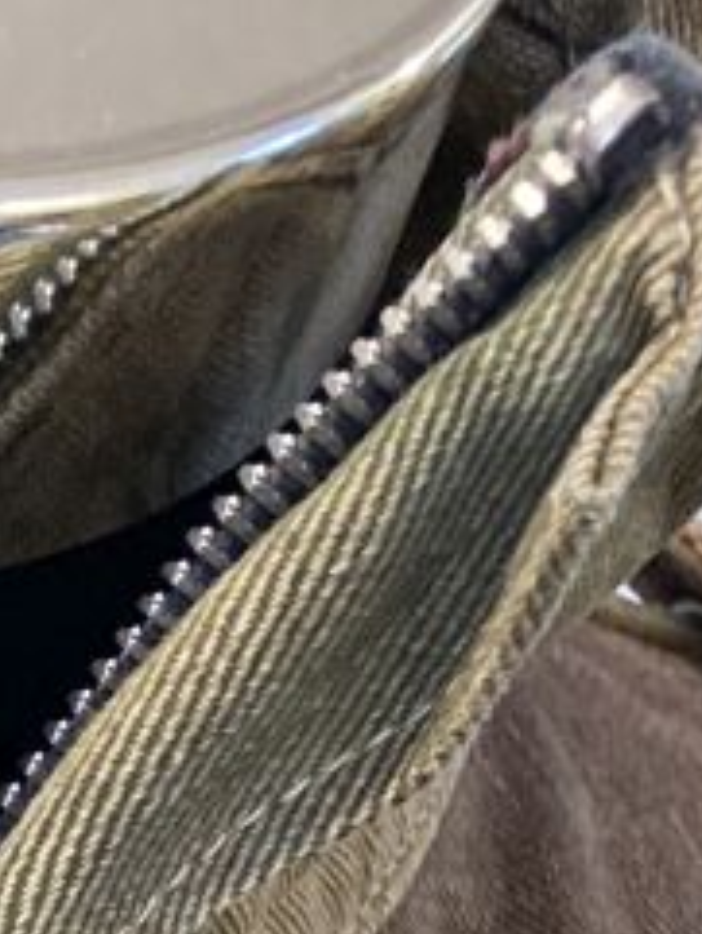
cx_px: -240
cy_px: 2300
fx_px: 4187
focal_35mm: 155
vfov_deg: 10.7
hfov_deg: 9.4
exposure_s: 1/50
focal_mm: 3.99
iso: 250
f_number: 1.8
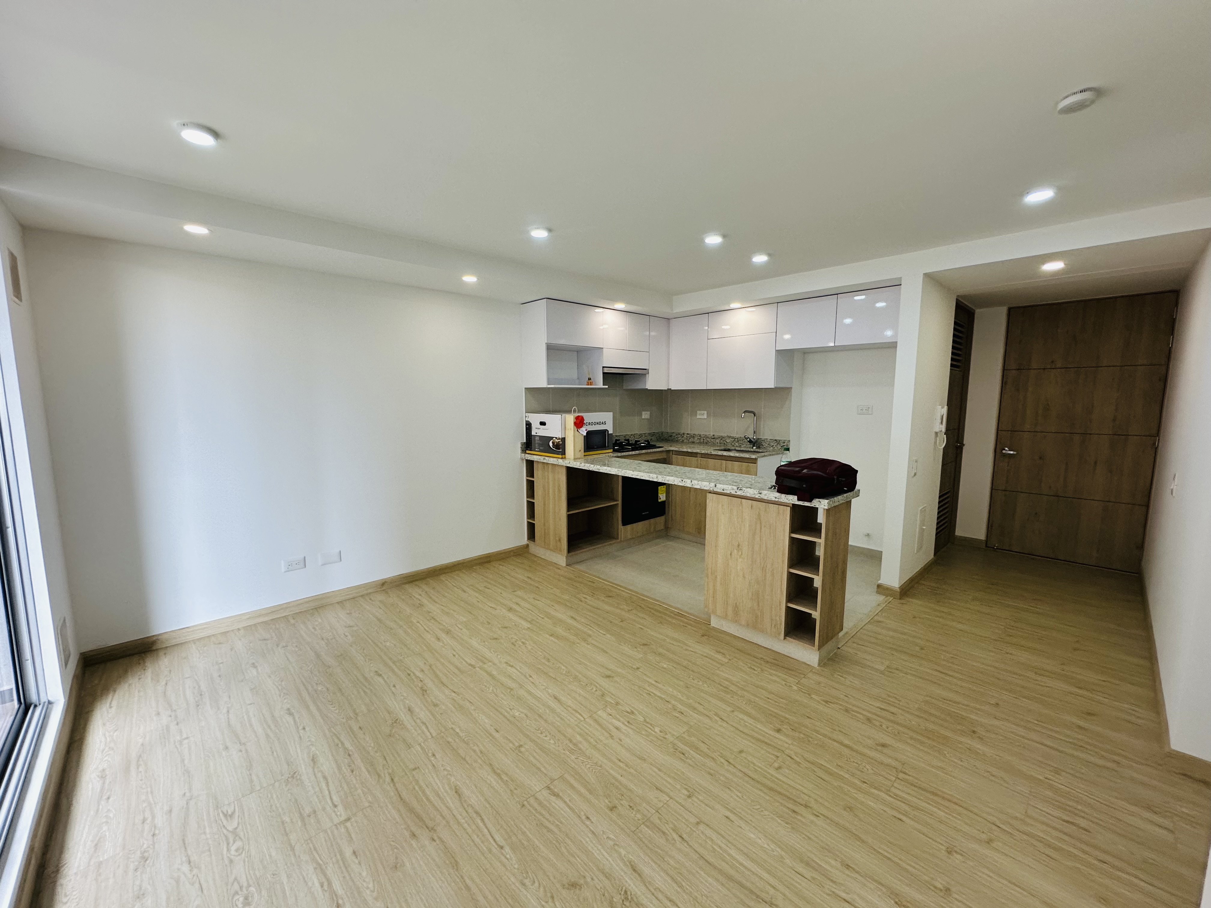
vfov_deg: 85.7
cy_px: 454
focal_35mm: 14
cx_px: 606
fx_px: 490
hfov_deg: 102.1
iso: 160
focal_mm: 2.22
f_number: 2.2
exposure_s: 1/120
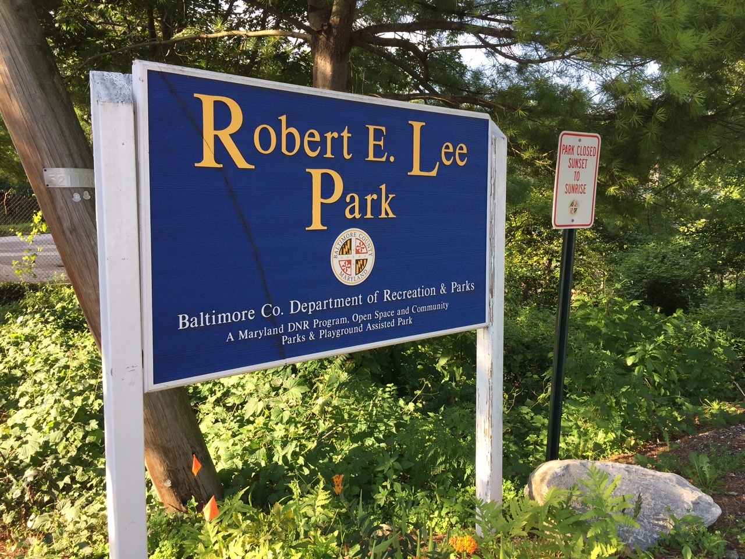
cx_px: 372
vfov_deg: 48.2
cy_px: 280
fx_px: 624
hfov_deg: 61.7
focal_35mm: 29
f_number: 2.2
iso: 32
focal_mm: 4.15
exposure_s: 1/243
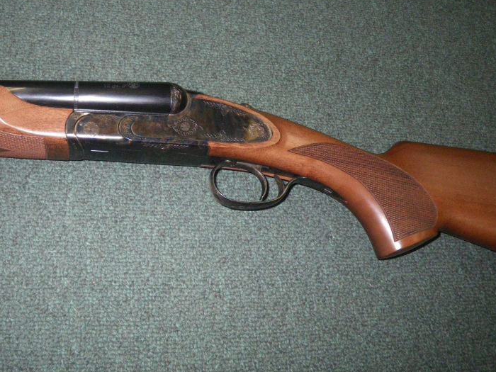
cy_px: 150
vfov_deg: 39.5
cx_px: 182
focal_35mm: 36
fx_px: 516
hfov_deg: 50.8
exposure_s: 1/50
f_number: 3.5
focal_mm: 5
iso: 400
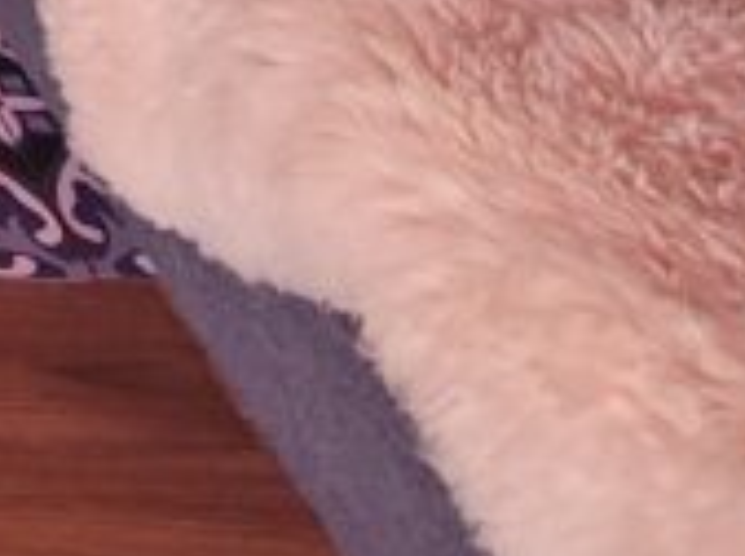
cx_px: -745
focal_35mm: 79
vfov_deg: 13.8
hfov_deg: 17.6
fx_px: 1697
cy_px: -746
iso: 80
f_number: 2.2
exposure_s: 1/50
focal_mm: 1.74
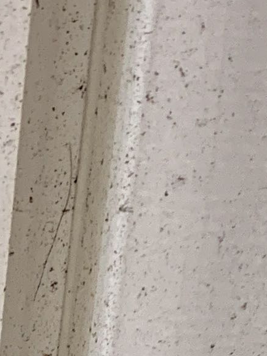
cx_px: -16
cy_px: 705
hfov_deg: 8.1
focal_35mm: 181
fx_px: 1862
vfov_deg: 10.1
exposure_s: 1/60
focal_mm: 4.25
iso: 100
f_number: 1.8
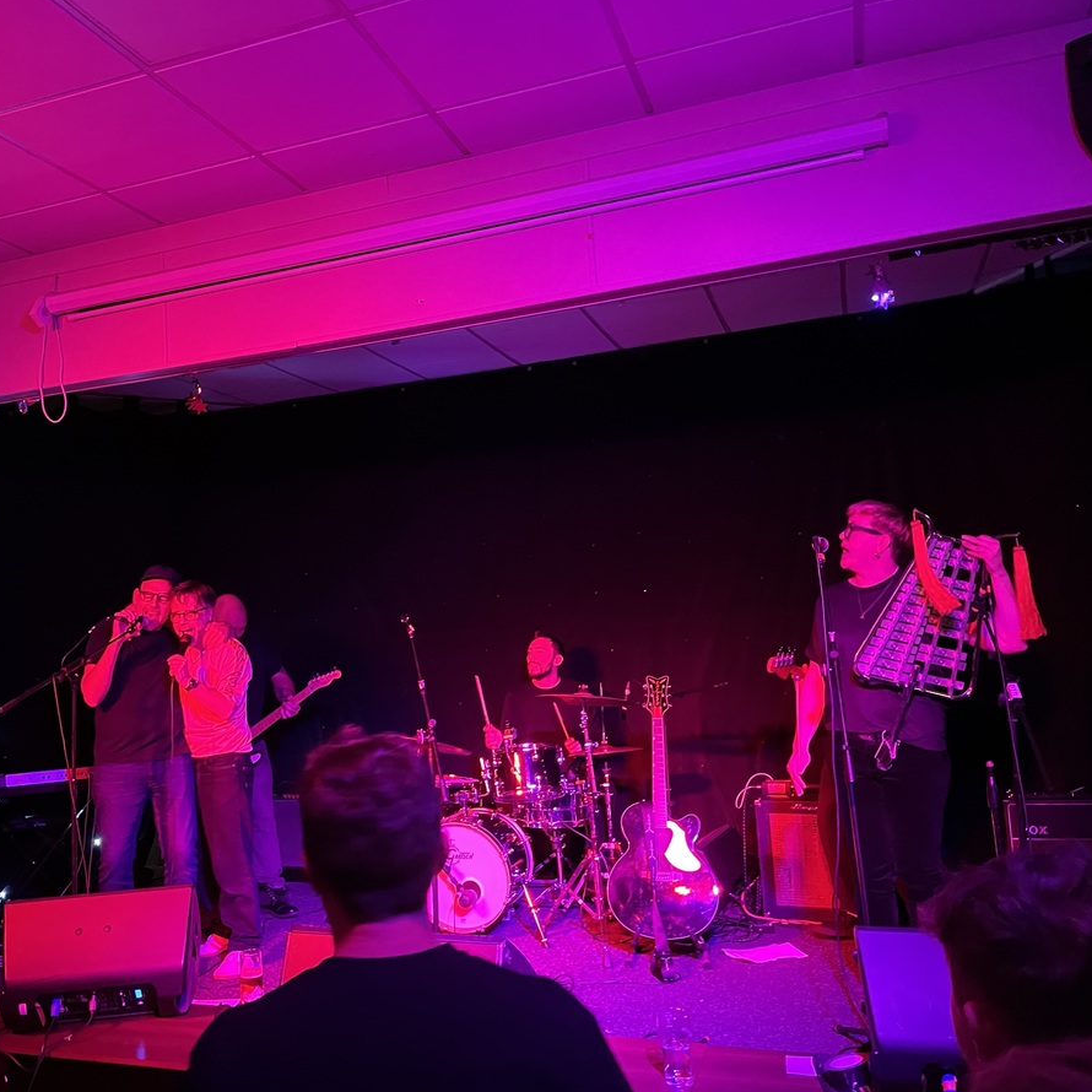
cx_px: 388
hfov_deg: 51.8
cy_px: 546
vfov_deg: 52.5
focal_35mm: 31
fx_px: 1106
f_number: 1.6
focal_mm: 5.1
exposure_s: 1/25
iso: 640
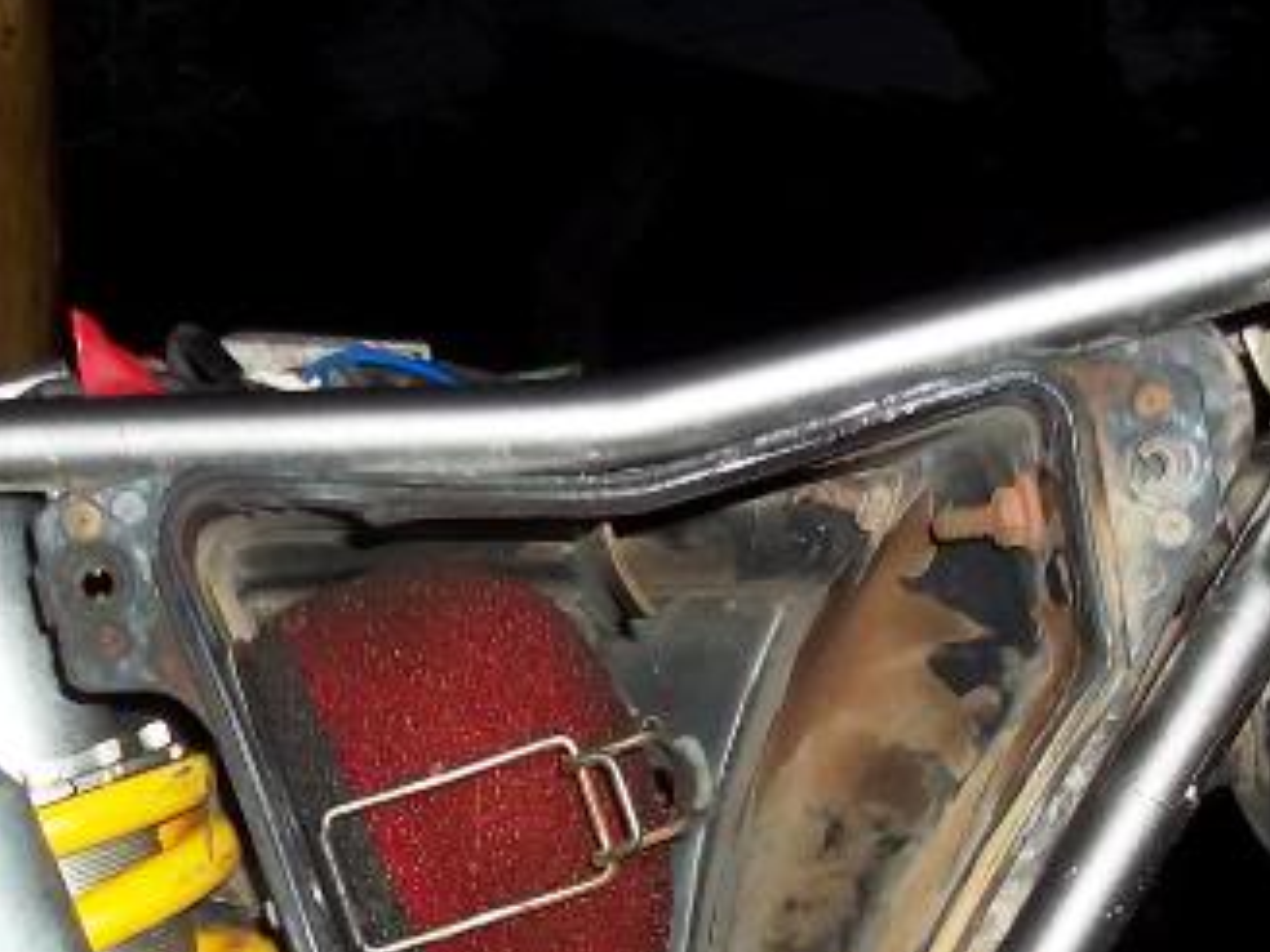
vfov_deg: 14.2
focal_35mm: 100
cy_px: 1262
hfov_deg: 19.5
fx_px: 3669
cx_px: 364
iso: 80
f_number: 2.9
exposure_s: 1/30
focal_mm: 5.7
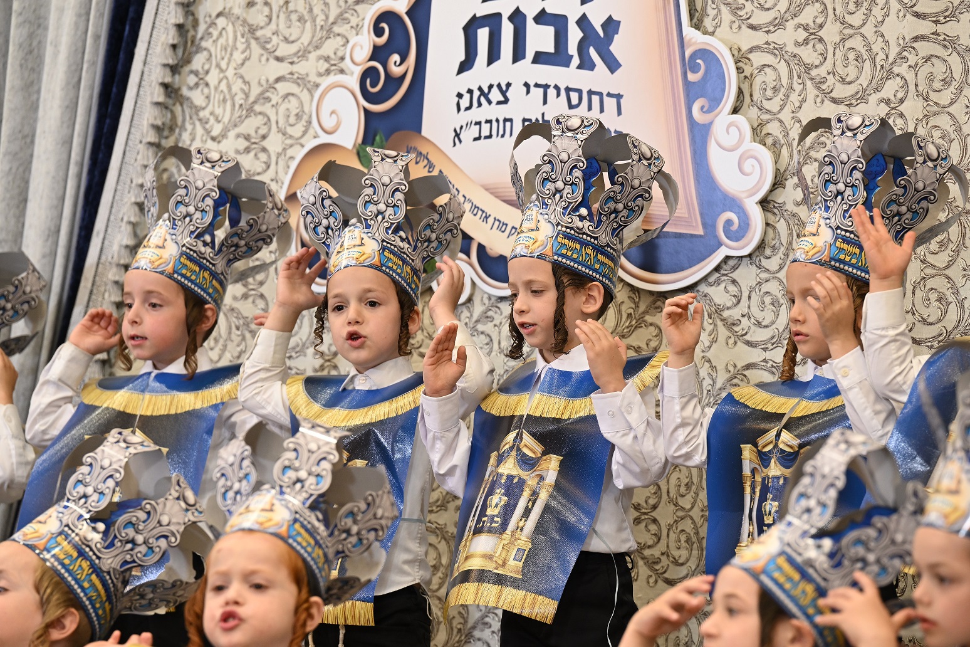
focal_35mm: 200
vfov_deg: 6.9
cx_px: 485
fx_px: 5388
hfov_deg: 10.3
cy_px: 324
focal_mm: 200
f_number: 5
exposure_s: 1/200
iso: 1000
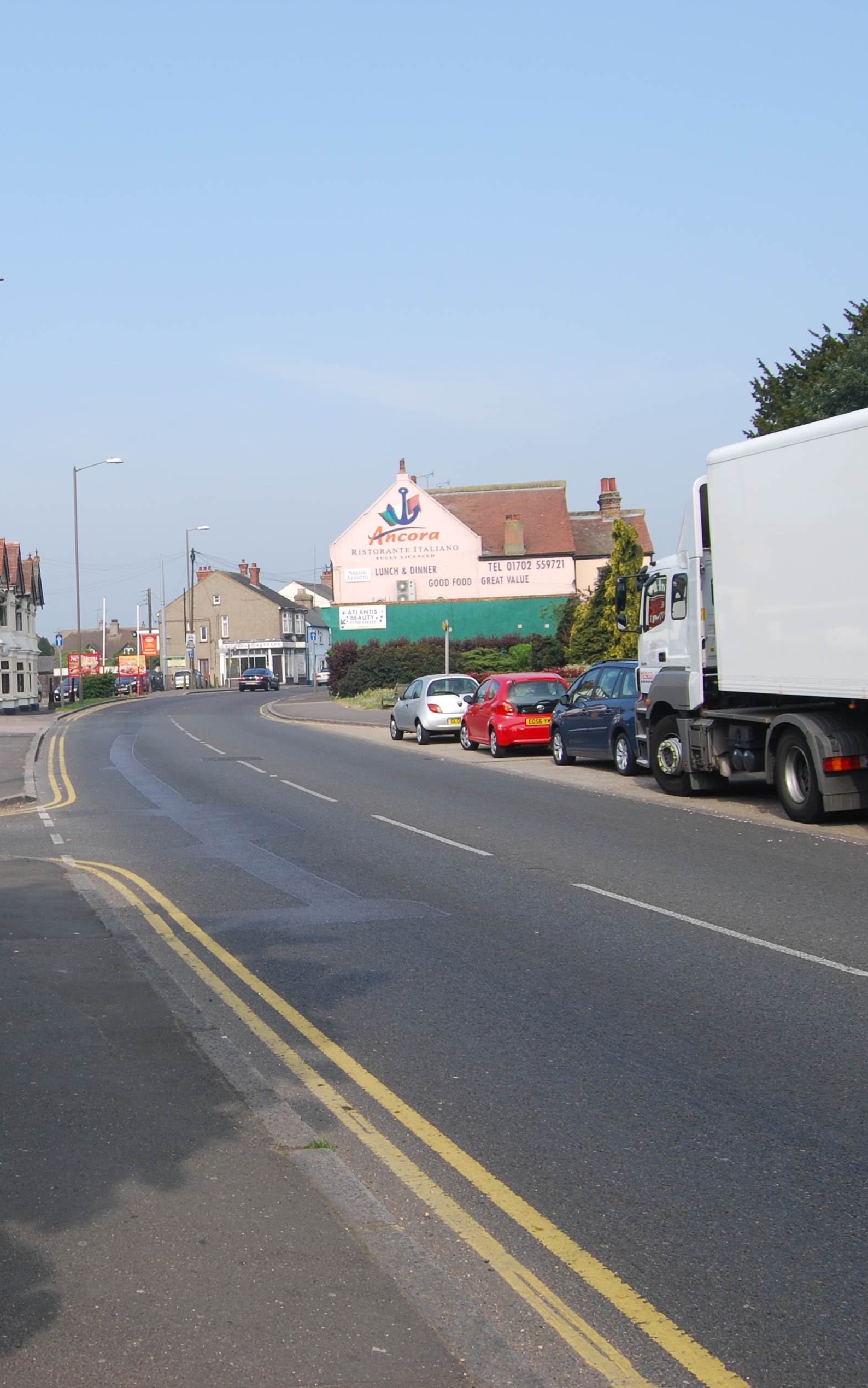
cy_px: 684
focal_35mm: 42
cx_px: 102
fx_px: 1589
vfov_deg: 47.2
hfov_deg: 29.4
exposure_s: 1/200
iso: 100
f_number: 7.1
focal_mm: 18
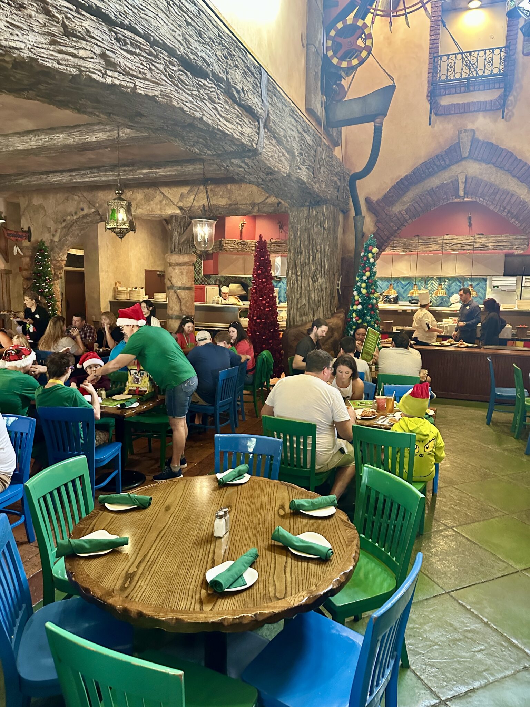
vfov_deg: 71.6
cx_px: 265
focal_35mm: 24
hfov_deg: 56.8
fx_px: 490
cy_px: 354
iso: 640
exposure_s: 1/60
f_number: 1.78
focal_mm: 6.86
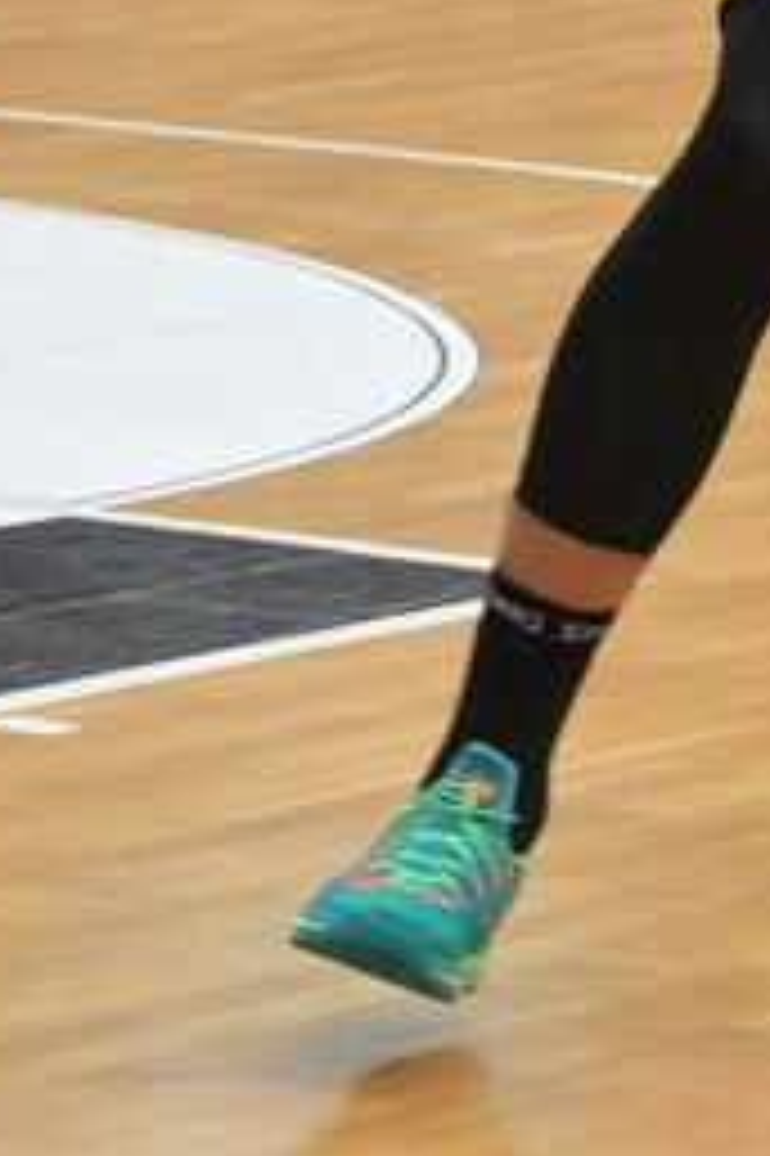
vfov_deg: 6.2
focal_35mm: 327
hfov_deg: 4.2
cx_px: 993
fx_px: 10505
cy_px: -634
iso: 4000
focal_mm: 70
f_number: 5.6
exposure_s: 1/400
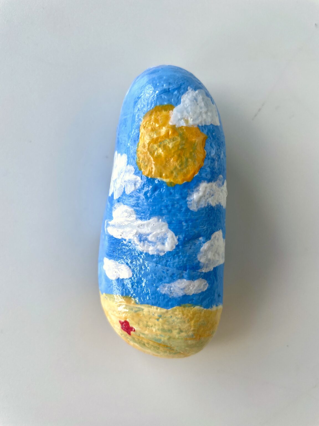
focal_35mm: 26
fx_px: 319
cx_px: 160
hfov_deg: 53.1
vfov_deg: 67.3
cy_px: 213
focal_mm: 4.2
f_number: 1.6
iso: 32
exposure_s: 1/413
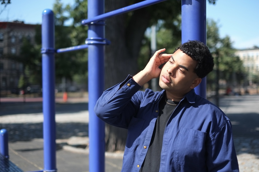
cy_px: 86
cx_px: 130
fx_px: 381
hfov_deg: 37.5
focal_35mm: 53
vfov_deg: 25.5
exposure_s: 1/4000
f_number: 1.4
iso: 200
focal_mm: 35
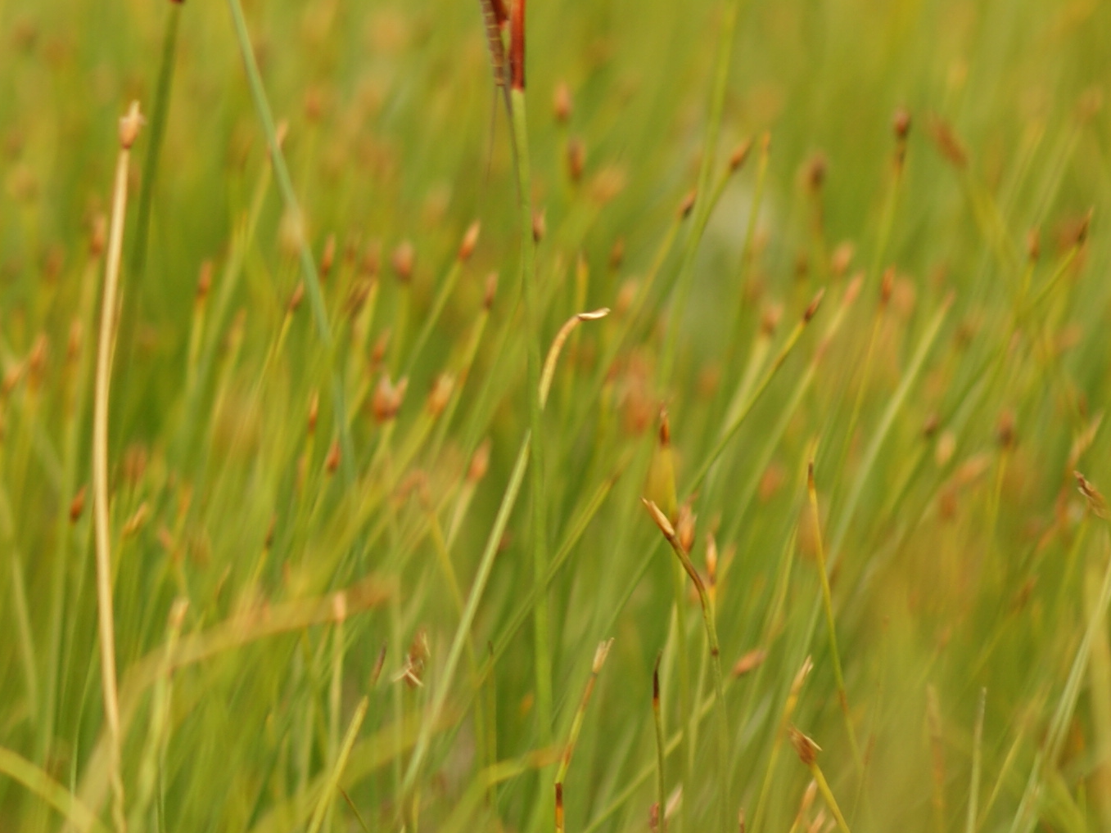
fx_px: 13224
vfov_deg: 3.6
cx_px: -202
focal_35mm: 412
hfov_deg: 4.8
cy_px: 192
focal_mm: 100
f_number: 6.3
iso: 100
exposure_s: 1/200
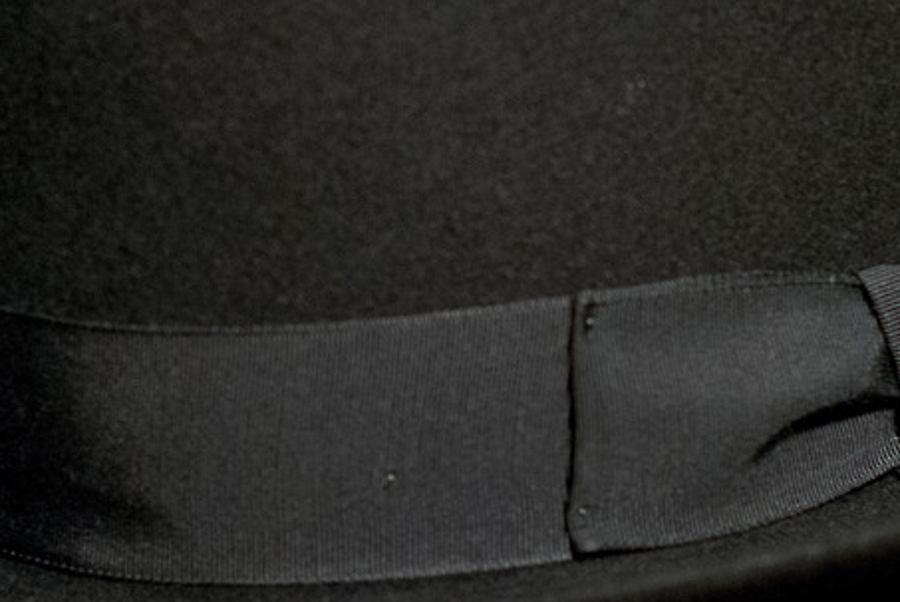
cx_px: 459
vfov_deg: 6.5
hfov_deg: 9.7
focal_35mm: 212
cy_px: 80
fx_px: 5305
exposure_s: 1/100
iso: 400
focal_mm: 50
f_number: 4
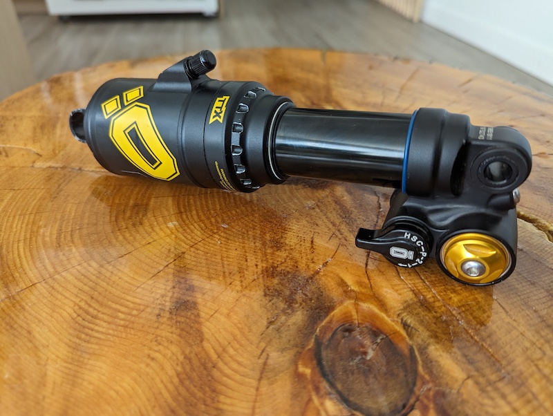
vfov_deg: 56.9
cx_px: 276
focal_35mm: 24
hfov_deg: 71.5
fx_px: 384
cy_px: 208
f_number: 1.85
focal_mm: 6.81
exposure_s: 1/94.7
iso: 175
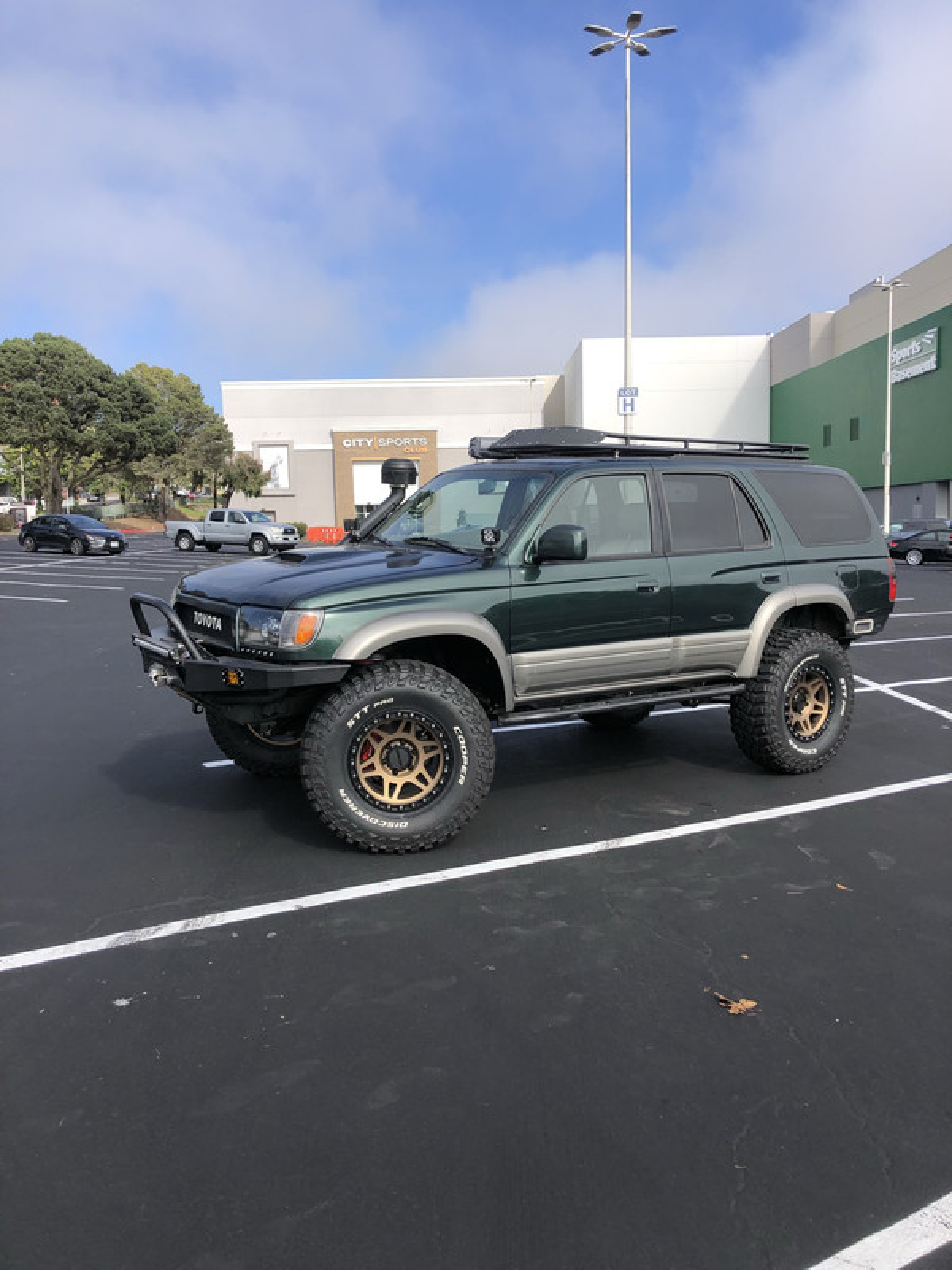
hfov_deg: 49.7
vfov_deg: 63.4
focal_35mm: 28
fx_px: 1027
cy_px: 635
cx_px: 476
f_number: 1.8
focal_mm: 4
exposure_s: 1/1453
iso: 20
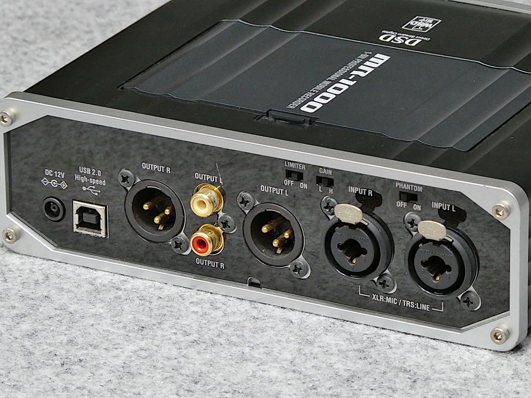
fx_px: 3835
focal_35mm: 250
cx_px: 266
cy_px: 199
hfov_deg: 7.9
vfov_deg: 5.9
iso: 400
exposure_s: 1/8
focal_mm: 44.8
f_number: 7.1
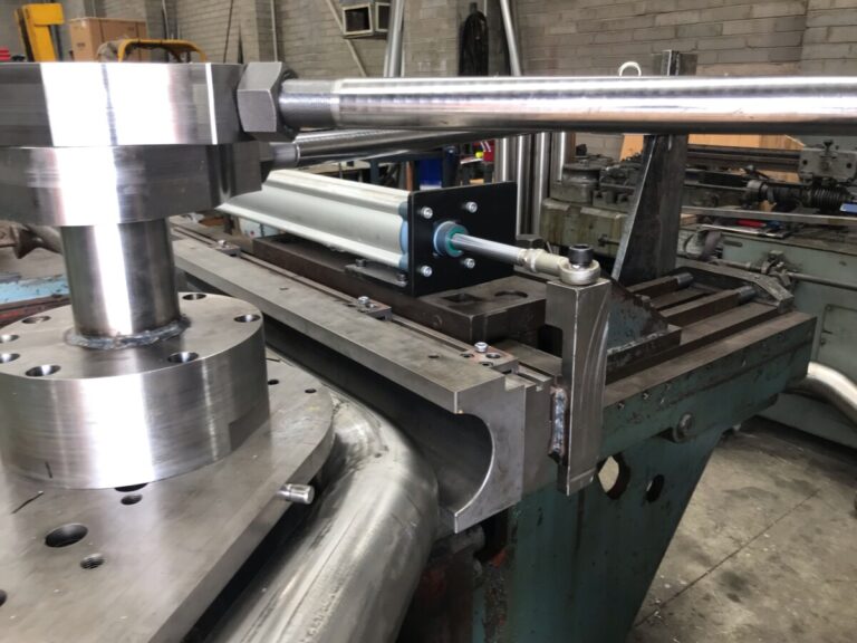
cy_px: 322
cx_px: 428
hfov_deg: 63.4
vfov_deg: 49.7
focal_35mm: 28
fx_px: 693
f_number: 1.8
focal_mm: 3.99
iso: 32
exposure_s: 1/50
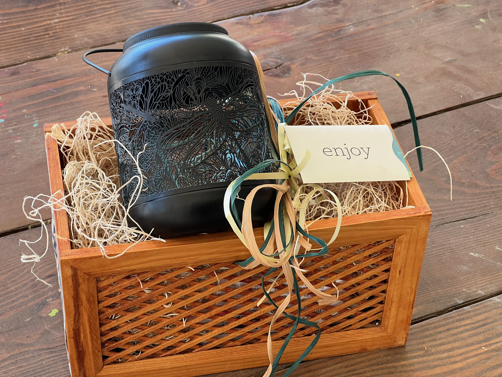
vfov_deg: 19.1
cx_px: 251
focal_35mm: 77
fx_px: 1117
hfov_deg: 25.3
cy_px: 188
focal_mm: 9
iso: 100
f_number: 2.8
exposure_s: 1/99
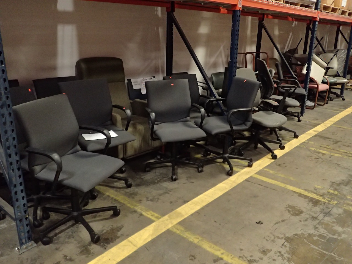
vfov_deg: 46.8
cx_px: 176
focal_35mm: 30
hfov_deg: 60.0
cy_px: 132
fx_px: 305
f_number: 2.3
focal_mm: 5.5
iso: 800
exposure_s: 1/25
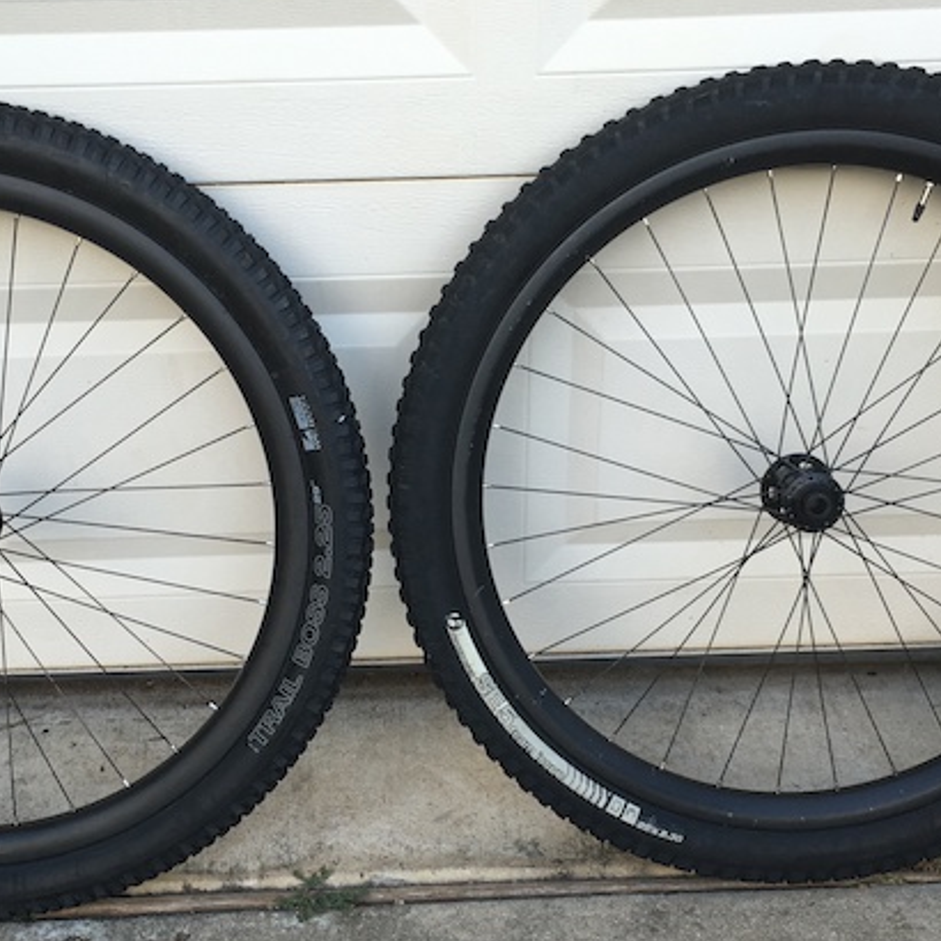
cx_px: 404
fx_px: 1538
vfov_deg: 34.0
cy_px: 516
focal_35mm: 50
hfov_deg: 34.0
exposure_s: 1/120
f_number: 2.2
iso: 32
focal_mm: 4.15
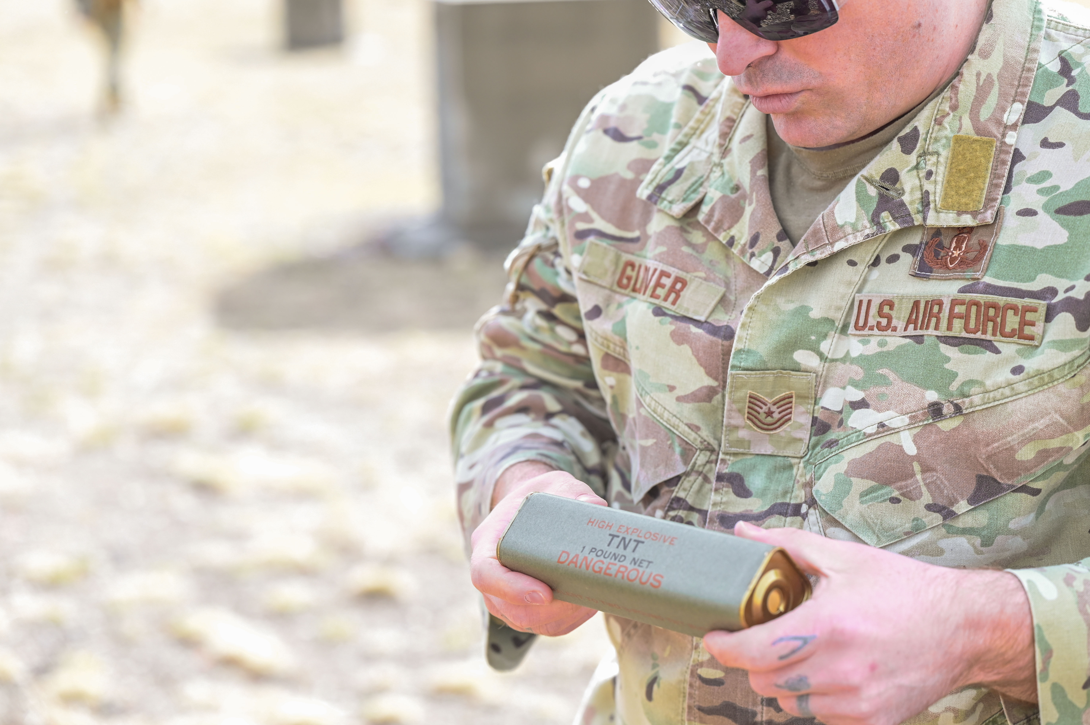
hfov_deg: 28.9
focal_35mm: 70
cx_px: 545
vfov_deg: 19.4
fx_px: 2118
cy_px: 362
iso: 640
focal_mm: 70
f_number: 3.5
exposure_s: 1/1250
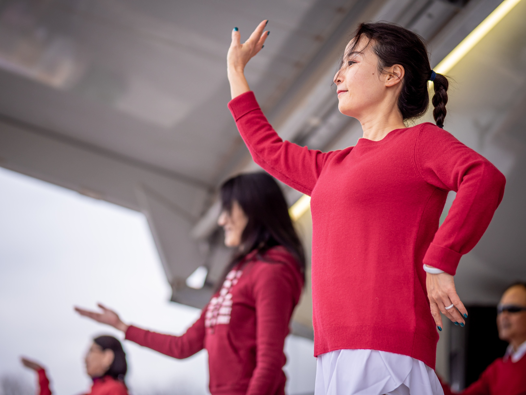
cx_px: 263
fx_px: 1702
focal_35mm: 112
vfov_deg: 13.2
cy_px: 198
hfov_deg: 17.6
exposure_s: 1/800
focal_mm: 56
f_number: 1.4
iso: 125
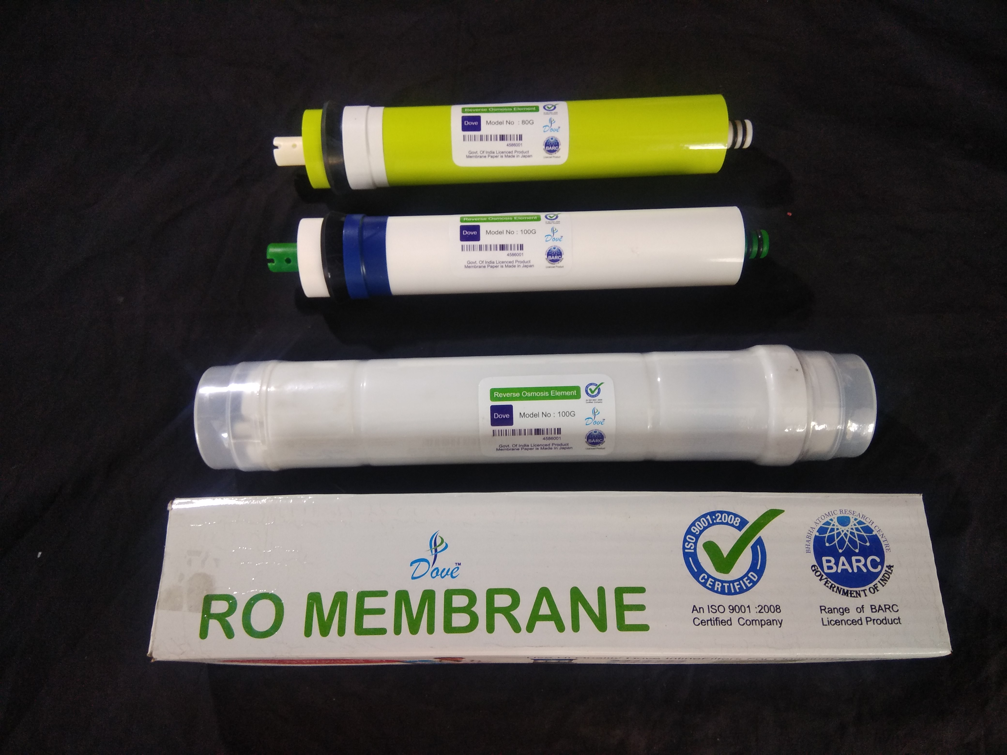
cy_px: 378
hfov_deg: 79.0
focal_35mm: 21
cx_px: 504
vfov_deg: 63.4
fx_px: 611
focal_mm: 3.57
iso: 250
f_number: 2
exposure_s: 1/33
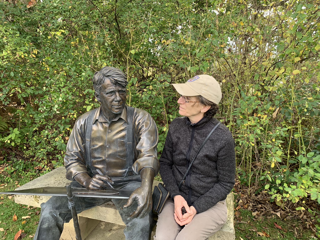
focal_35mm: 26
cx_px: 160
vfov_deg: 53.1
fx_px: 240
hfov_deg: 67.3
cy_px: 120
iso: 32
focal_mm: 4.25
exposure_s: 1/122
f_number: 1.8
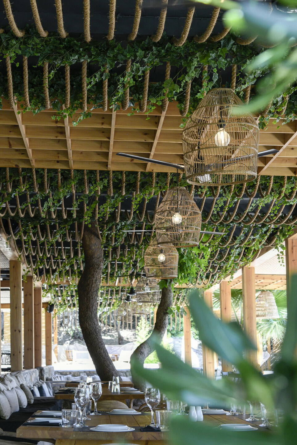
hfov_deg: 21.9
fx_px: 766
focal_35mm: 62
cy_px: 222
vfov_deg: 32.4
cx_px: 148
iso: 800
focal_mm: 62
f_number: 5
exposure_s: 1/200
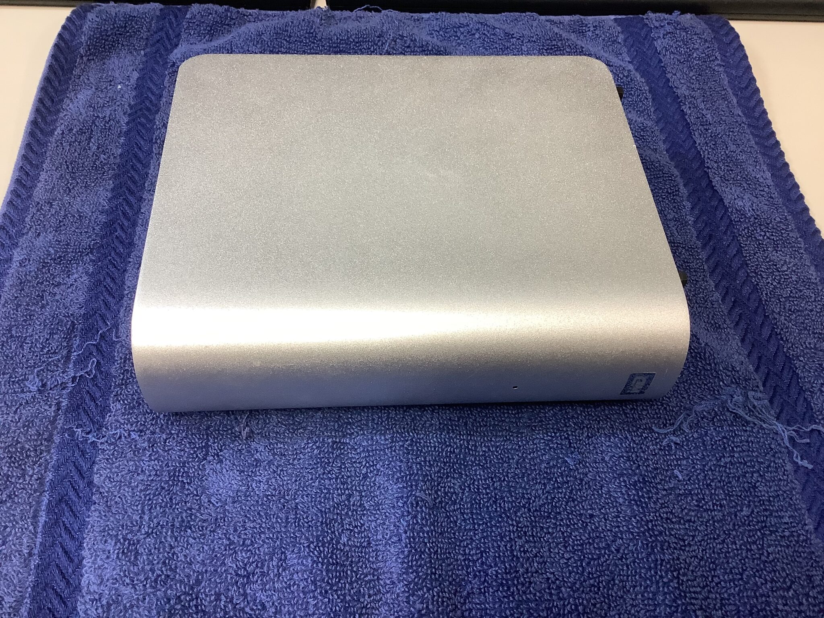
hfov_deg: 58.4
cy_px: 309
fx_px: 738
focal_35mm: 31
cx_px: 412
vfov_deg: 45.4
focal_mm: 3.3
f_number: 2.4
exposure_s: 1/50
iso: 125
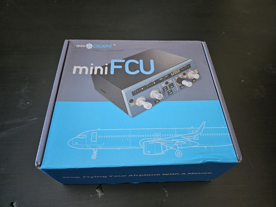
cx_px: 138
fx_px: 183
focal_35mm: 23
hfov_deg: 73.9
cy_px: 104
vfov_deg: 58.9
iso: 640
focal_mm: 5.4
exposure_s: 1/24
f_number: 1.8
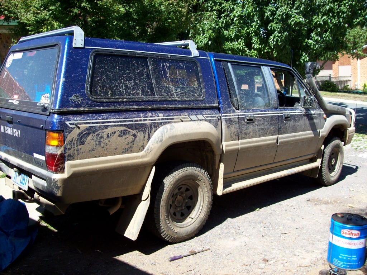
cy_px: 138
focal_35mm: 36
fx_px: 381
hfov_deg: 51.4
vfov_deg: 39.6
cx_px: 184
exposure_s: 1/638
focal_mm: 6
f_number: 2.7
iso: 80
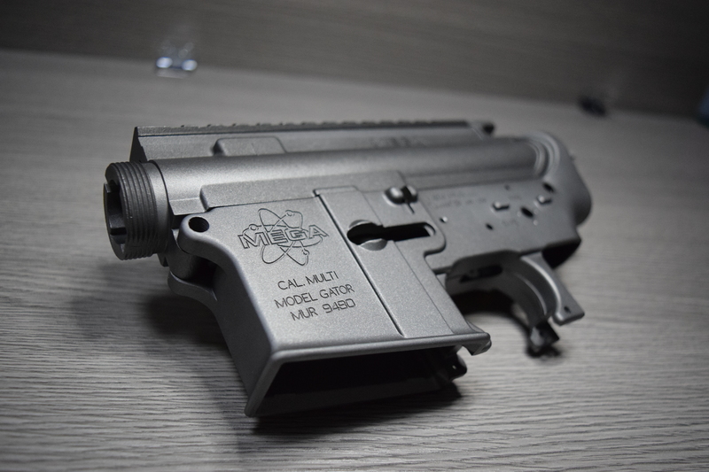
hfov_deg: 57.2
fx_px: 650
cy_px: 236
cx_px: 354
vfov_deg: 40.0
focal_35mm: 33
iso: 2500
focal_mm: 22
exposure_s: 1/180
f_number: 4
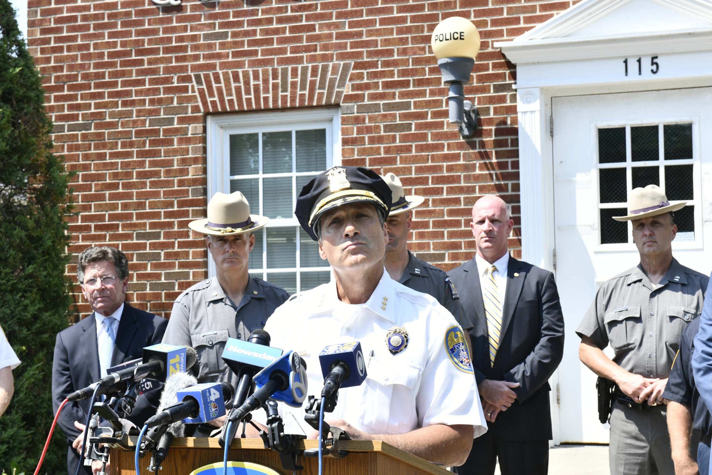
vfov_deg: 19.5
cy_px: 238
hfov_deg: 28.8
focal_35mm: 70
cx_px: 356
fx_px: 1384
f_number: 13
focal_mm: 70
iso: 1600
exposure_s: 1/640
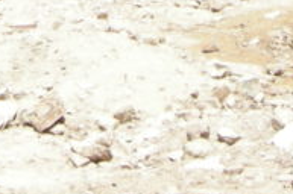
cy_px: -341
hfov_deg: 10.3
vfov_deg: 6.4
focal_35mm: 199
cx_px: 77
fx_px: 1617
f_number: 2.7
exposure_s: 1/1000
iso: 64
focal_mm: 7.5
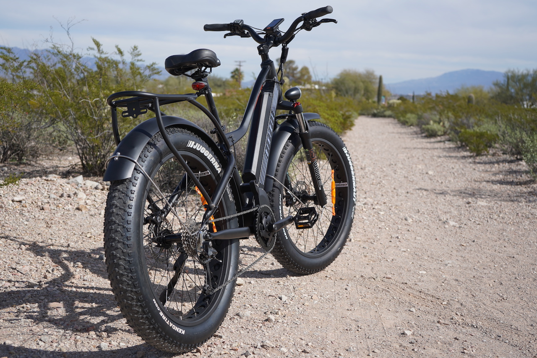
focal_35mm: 46
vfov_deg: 29.2
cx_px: 268
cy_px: 179
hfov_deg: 42.7
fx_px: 686
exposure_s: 1/640
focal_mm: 46
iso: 100
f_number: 5.6
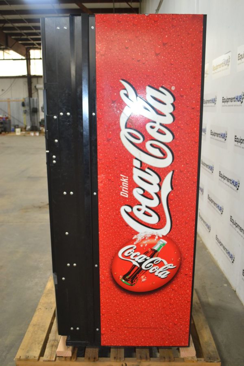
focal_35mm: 33
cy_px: 183
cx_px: 122
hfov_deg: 40.0
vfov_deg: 57.2
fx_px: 335
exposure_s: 1/60
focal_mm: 22
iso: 900
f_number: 3.8
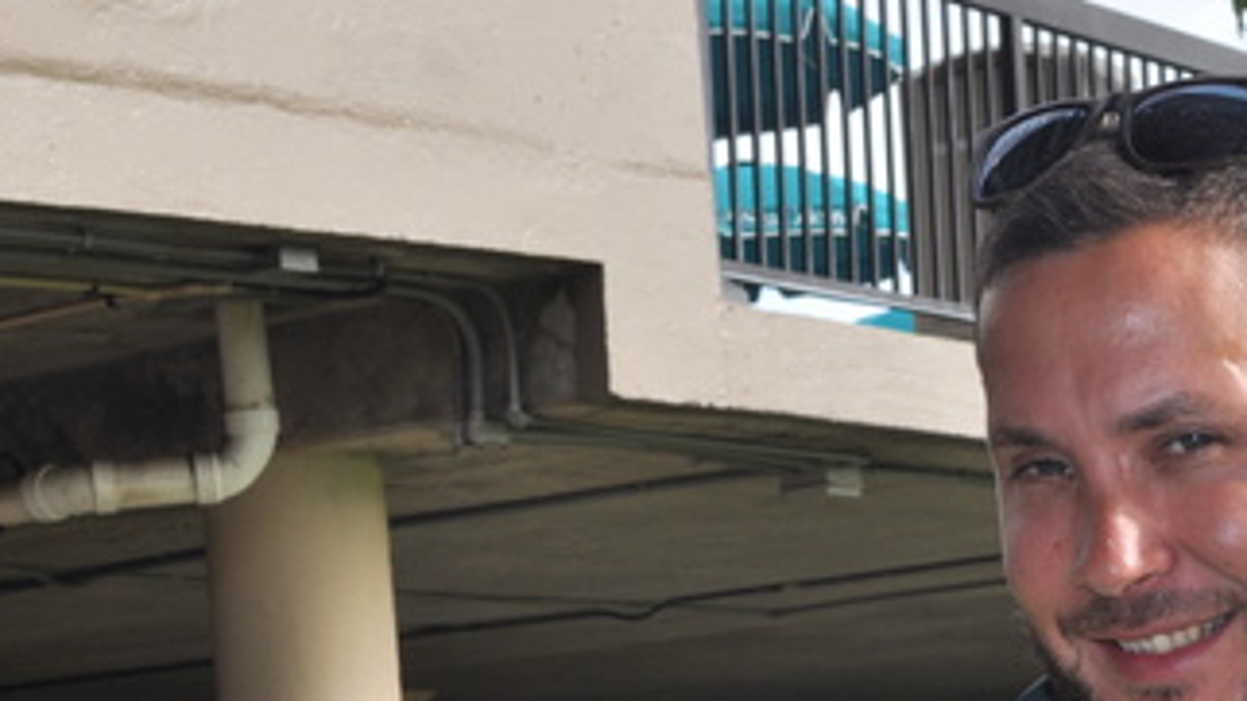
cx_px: 883
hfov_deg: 18.2
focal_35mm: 117
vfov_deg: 10.1
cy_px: 943
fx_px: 3868
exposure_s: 1/200
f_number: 9
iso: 200
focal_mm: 30
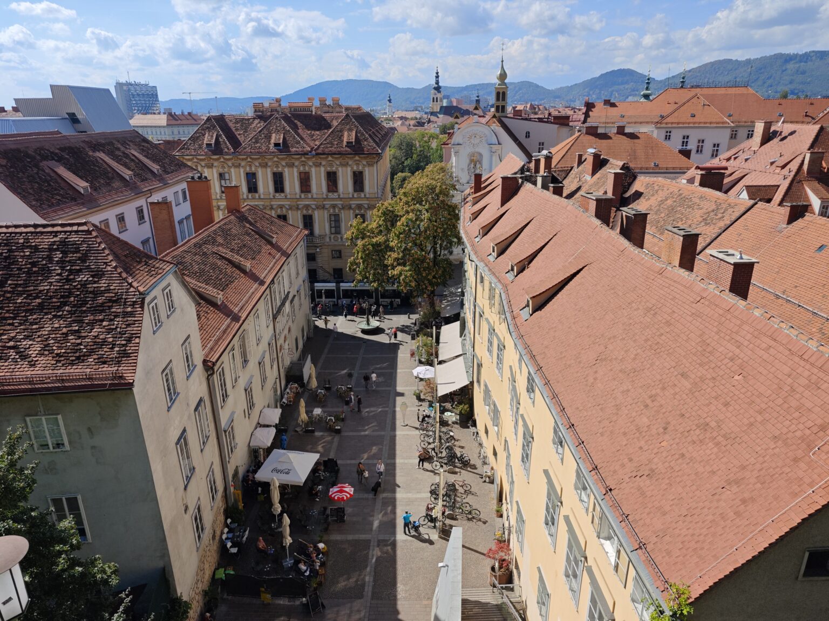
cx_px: 414
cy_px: 310
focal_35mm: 23
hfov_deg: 73.9
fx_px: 551
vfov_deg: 58.9
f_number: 2
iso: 50
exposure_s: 1/2118
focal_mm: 8.72
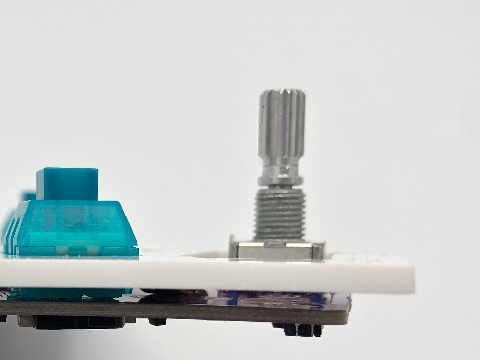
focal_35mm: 60
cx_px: 44
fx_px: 832
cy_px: 302
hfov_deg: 30.7
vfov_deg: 23.9
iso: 20
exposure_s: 1/486
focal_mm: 4
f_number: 1.8
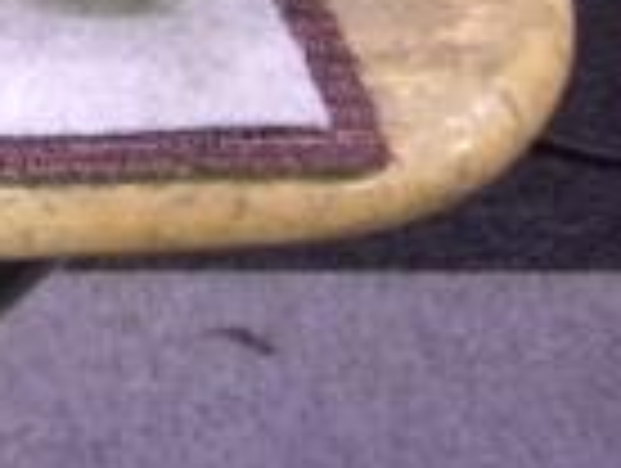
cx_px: -814
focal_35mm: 176
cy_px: -392
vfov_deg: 8.1
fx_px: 3163
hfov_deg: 10.0
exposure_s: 1/80
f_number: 2.8
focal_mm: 7.9
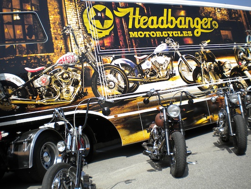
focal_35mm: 35
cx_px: 126
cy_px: 94
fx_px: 254
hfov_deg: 52.6
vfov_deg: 40.7
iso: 80
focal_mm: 6.3
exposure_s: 1/585
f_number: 4.6
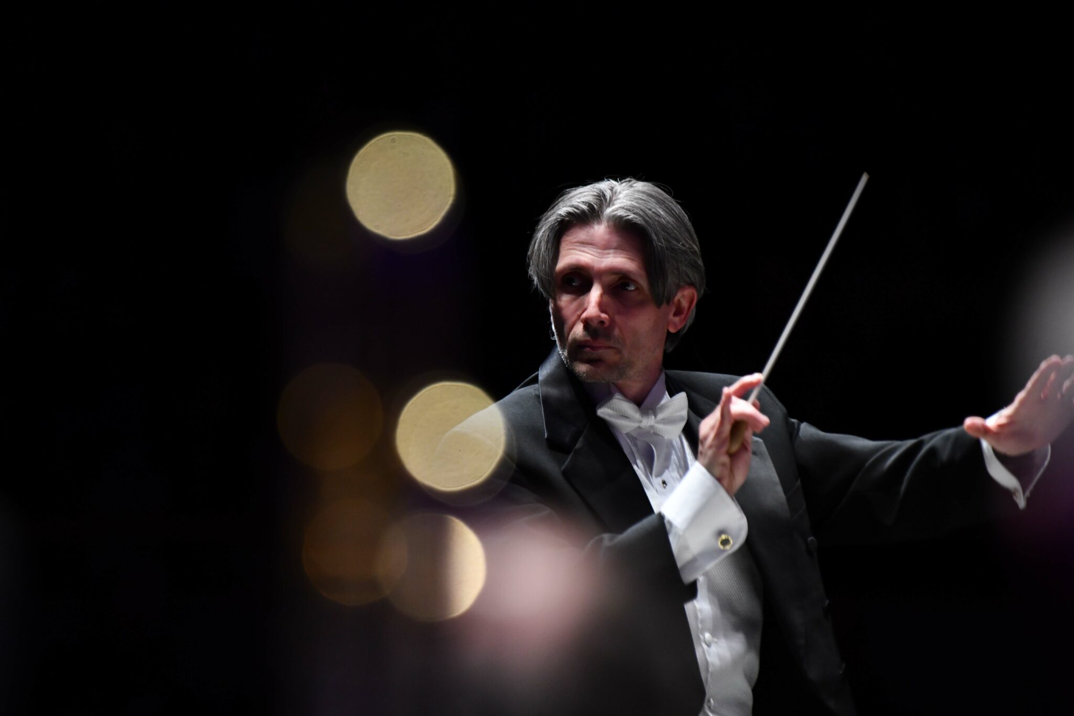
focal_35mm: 500
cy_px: 358
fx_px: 14914
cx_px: 537
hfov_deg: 4.1
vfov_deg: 2.7
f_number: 6.3
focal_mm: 500
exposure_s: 1/200
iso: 2000
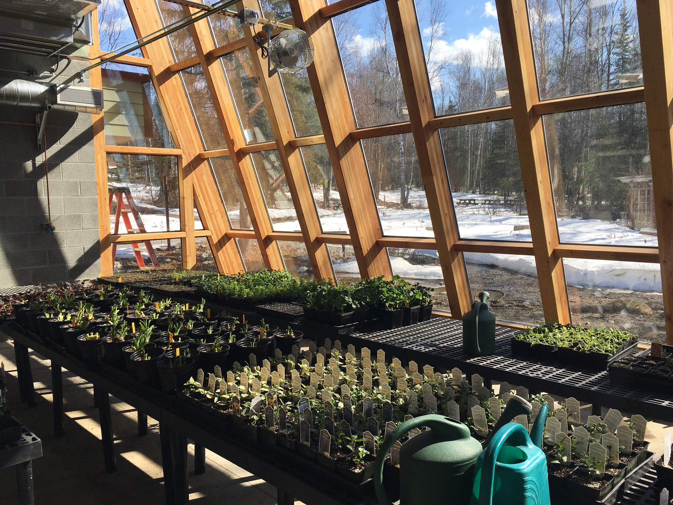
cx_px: 336
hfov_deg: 61.7
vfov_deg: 48.2
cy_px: 252
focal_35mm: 29
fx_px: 564
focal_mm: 4.15
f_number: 2.2
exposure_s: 1/855
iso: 25
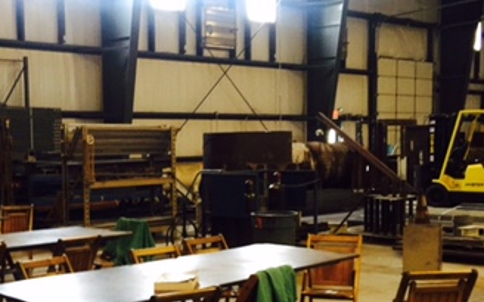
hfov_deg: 33.7
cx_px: 167
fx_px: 791
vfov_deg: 21.4
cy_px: 236
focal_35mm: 60
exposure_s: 1/15
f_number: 2.2
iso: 250
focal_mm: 4.15
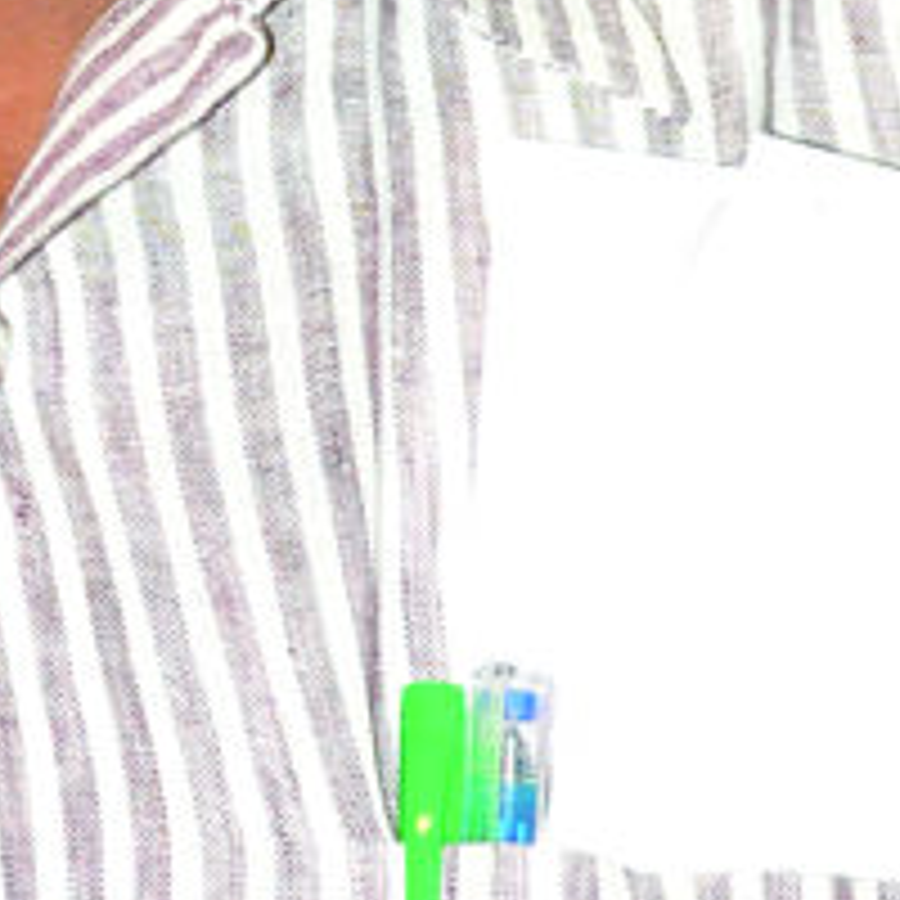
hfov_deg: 3.0
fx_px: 17296
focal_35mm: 588
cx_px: -38
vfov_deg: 3.0
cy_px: -468
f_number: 5.6
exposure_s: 1/125
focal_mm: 90
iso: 640
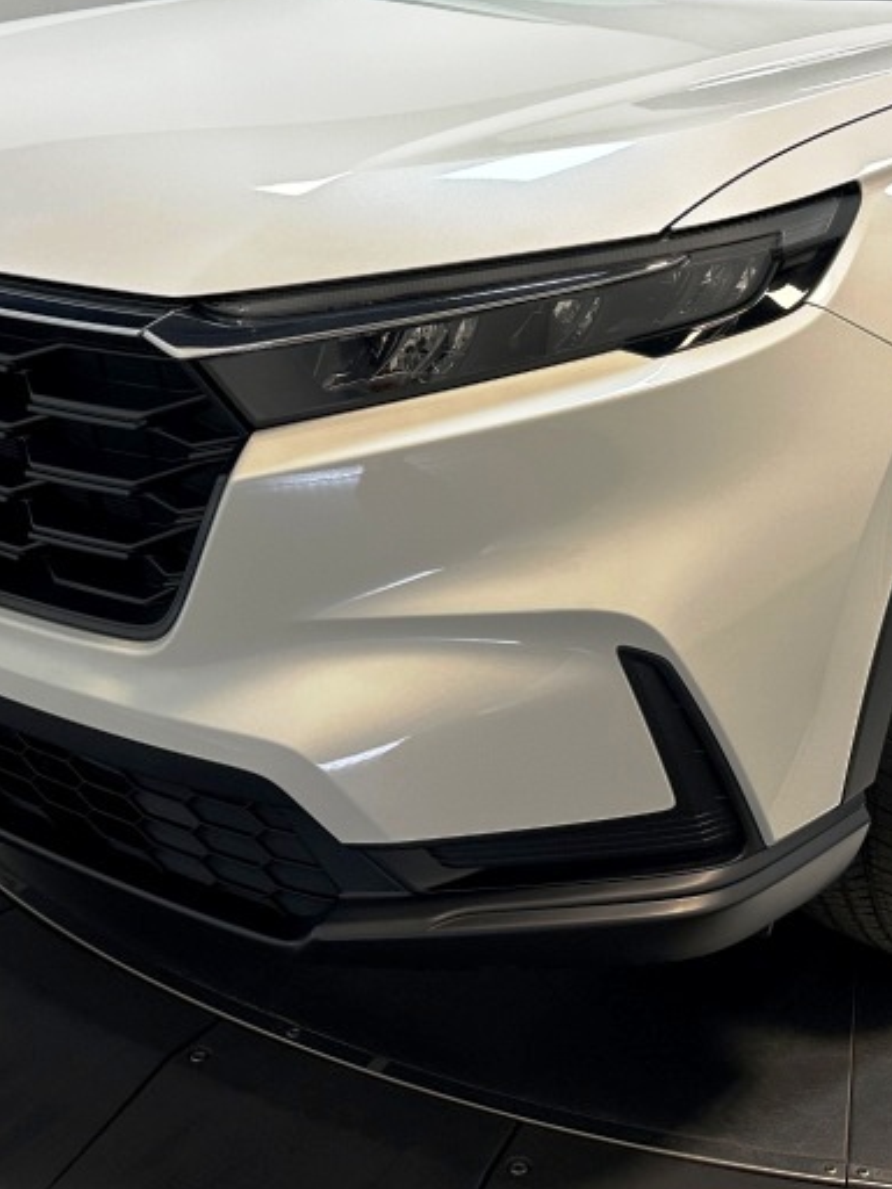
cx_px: 553
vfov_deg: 39.1
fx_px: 1649
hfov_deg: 30.2
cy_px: 374
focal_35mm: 48
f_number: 1.78
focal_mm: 6.86
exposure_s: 1/60
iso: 160
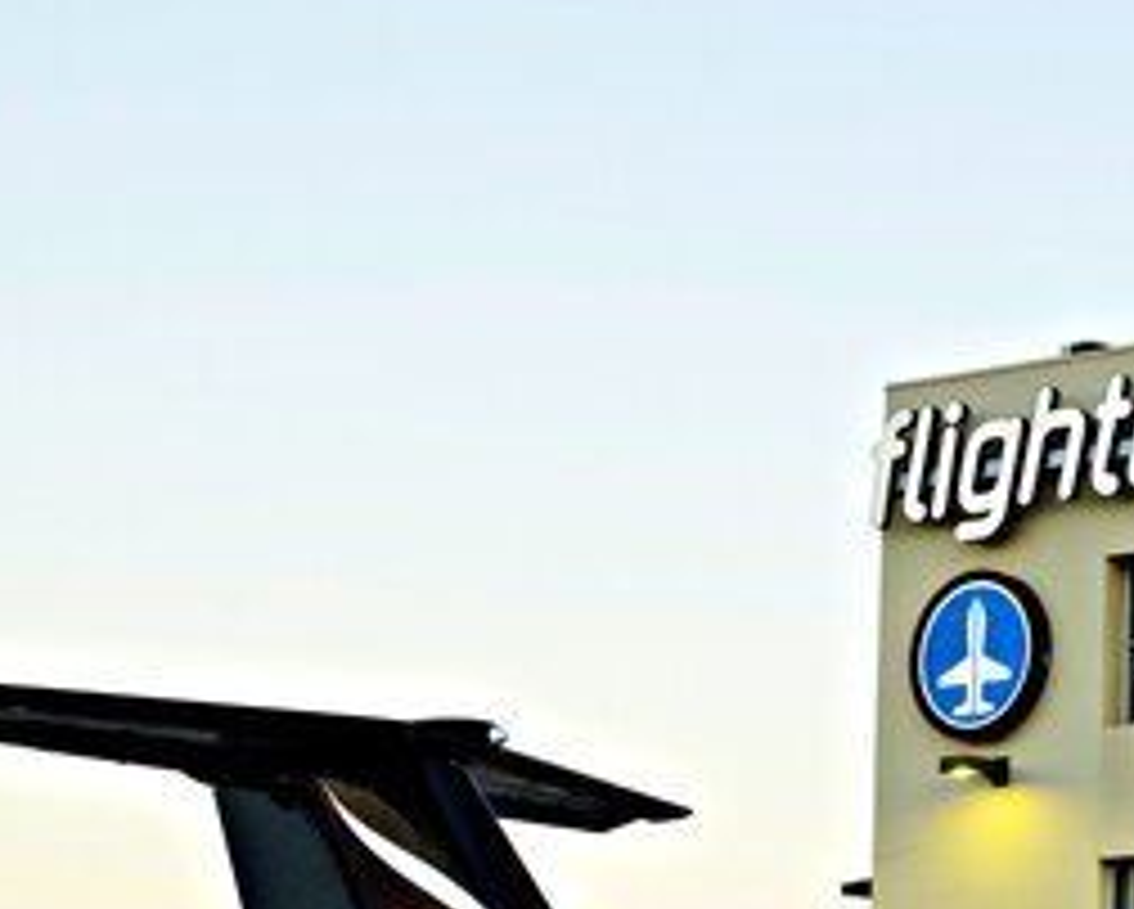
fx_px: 4098
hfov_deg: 15.1
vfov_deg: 12.6
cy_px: 817
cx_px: 1422
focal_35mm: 122
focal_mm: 41
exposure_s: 1/200
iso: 3200
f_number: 10
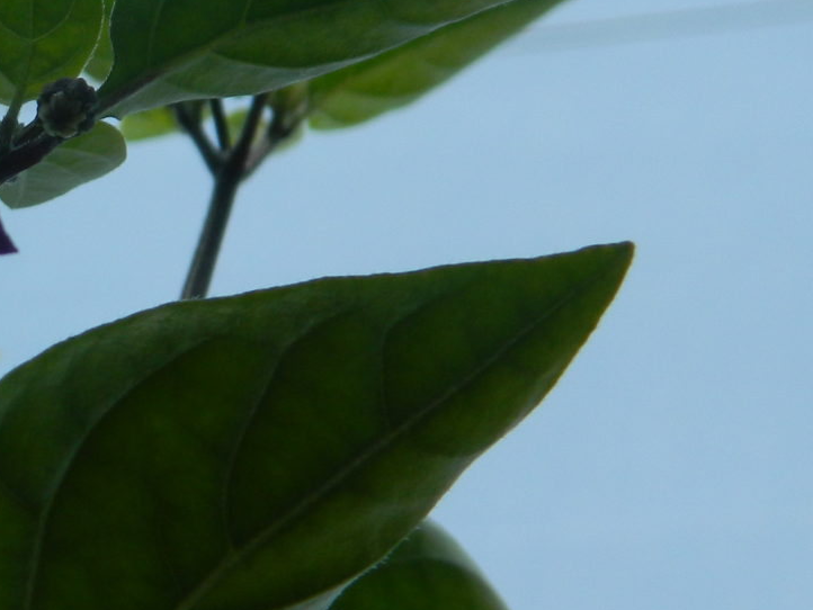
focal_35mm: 109
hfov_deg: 17.2
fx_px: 2561
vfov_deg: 13.6
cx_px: -160
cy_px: 434
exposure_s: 1/800
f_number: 3.5
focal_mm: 7.3
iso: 80
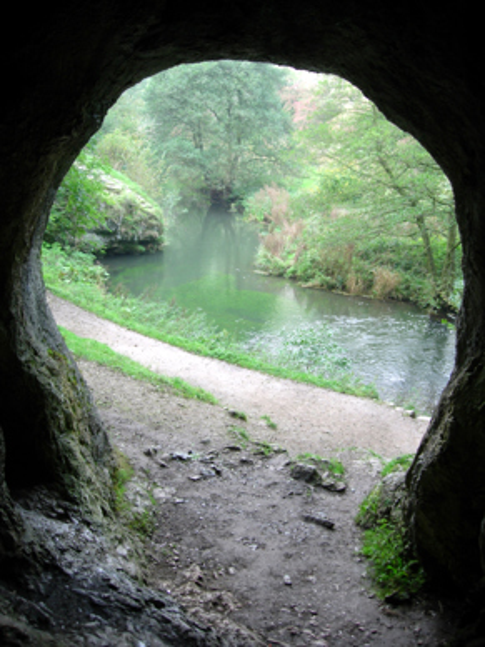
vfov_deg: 49.0
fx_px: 710
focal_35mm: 38
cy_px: 324
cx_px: 242
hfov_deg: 37.7
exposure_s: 1/71.8
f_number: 2.8
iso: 64
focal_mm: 7.8
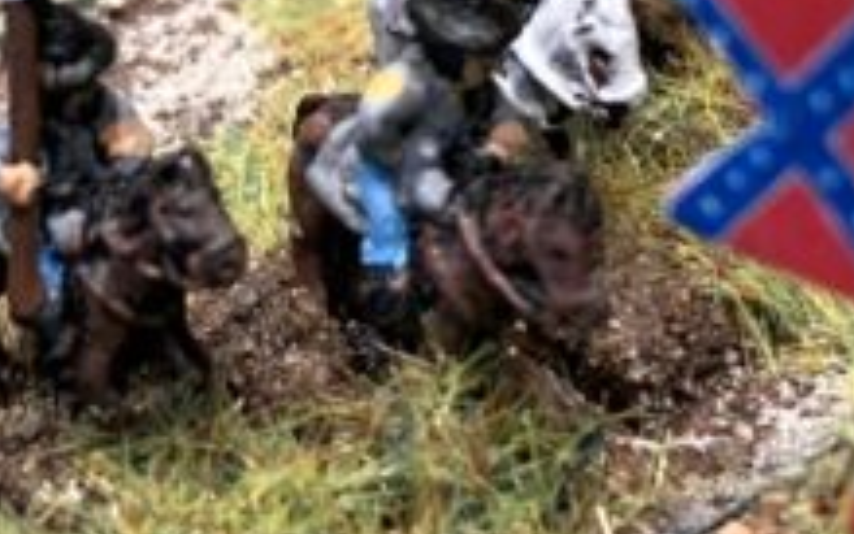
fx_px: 3795
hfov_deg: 12.7
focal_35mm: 163
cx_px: -4
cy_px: -55
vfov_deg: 8.0
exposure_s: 1/50
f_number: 1.8
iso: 125
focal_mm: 3.99
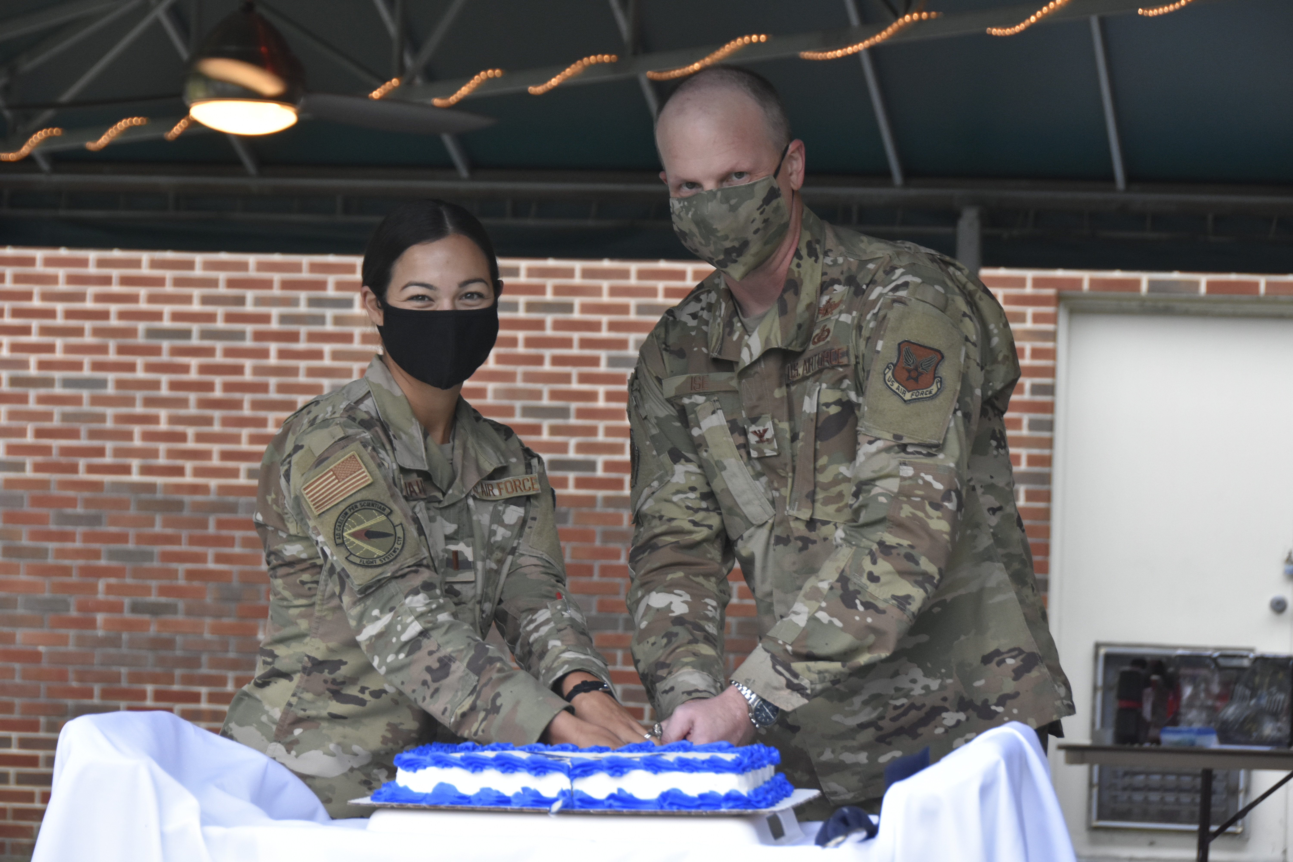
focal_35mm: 135
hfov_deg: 15.2
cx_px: 646
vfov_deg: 10.2
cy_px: 431
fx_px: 4848
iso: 1600
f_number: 7.1
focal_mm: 90
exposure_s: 1/200
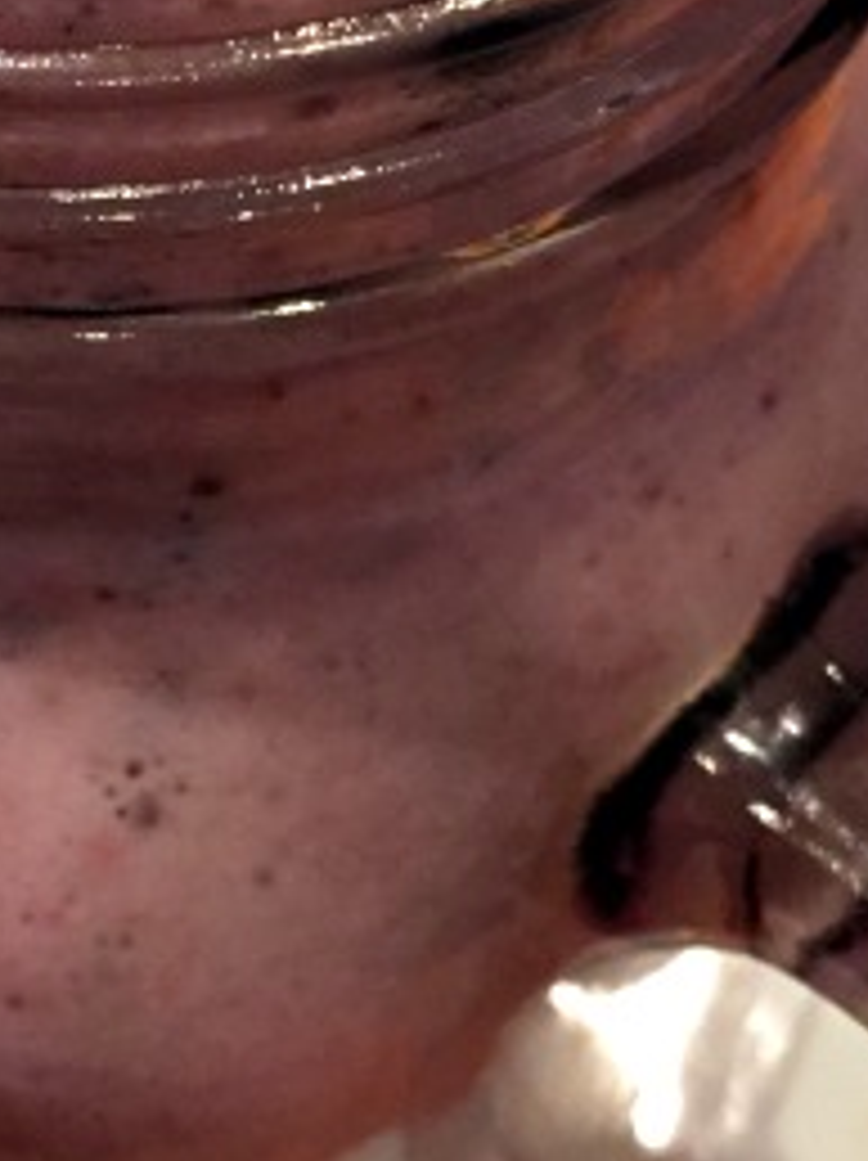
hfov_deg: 19.4
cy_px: 475
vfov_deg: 26.0
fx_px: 2512
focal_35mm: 75
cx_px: 153
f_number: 2.2
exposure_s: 1/33
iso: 250
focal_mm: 4.15
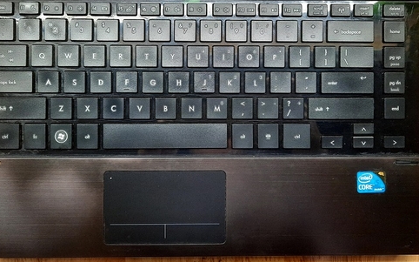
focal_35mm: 33
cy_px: 91
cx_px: 206
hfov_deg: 58.2
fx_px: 377
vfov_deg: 38.0
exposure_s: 1/50
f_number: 2
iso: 320
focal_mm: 4.6
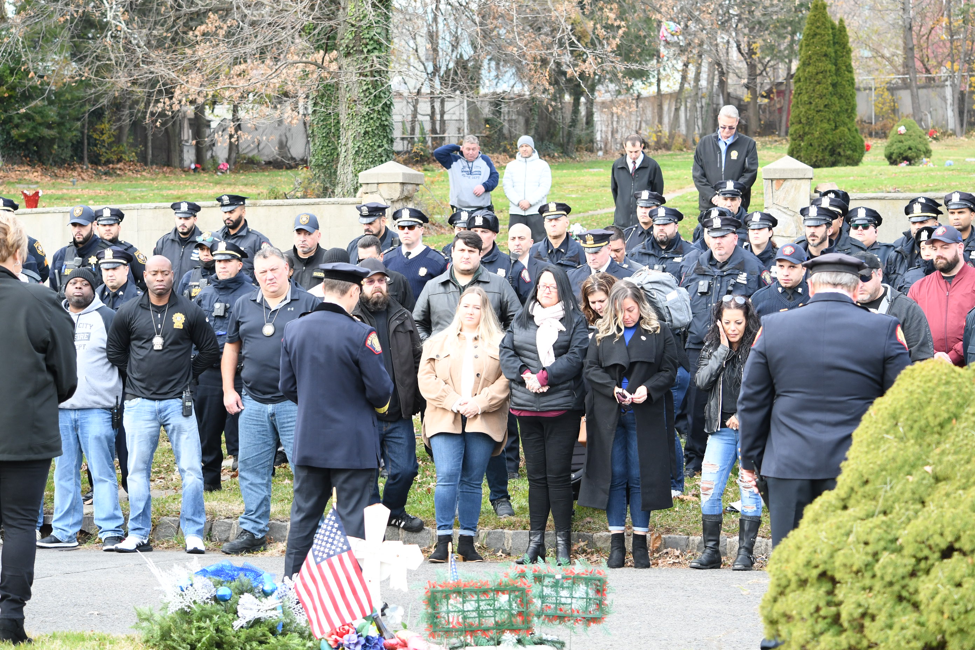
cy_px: 325
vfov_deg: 13.4
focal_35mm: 102
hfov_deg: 20.0
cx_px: 488
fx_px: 2762
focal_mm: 68
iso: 800
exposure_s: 1/400
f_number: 5
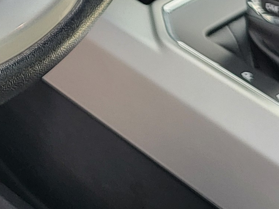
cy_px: -183
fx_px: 1112
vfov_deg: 10.1
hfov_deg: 13.2
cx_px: -188
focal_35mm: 138
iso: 40
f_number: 1.8
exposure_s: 1/165
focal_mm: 5.4
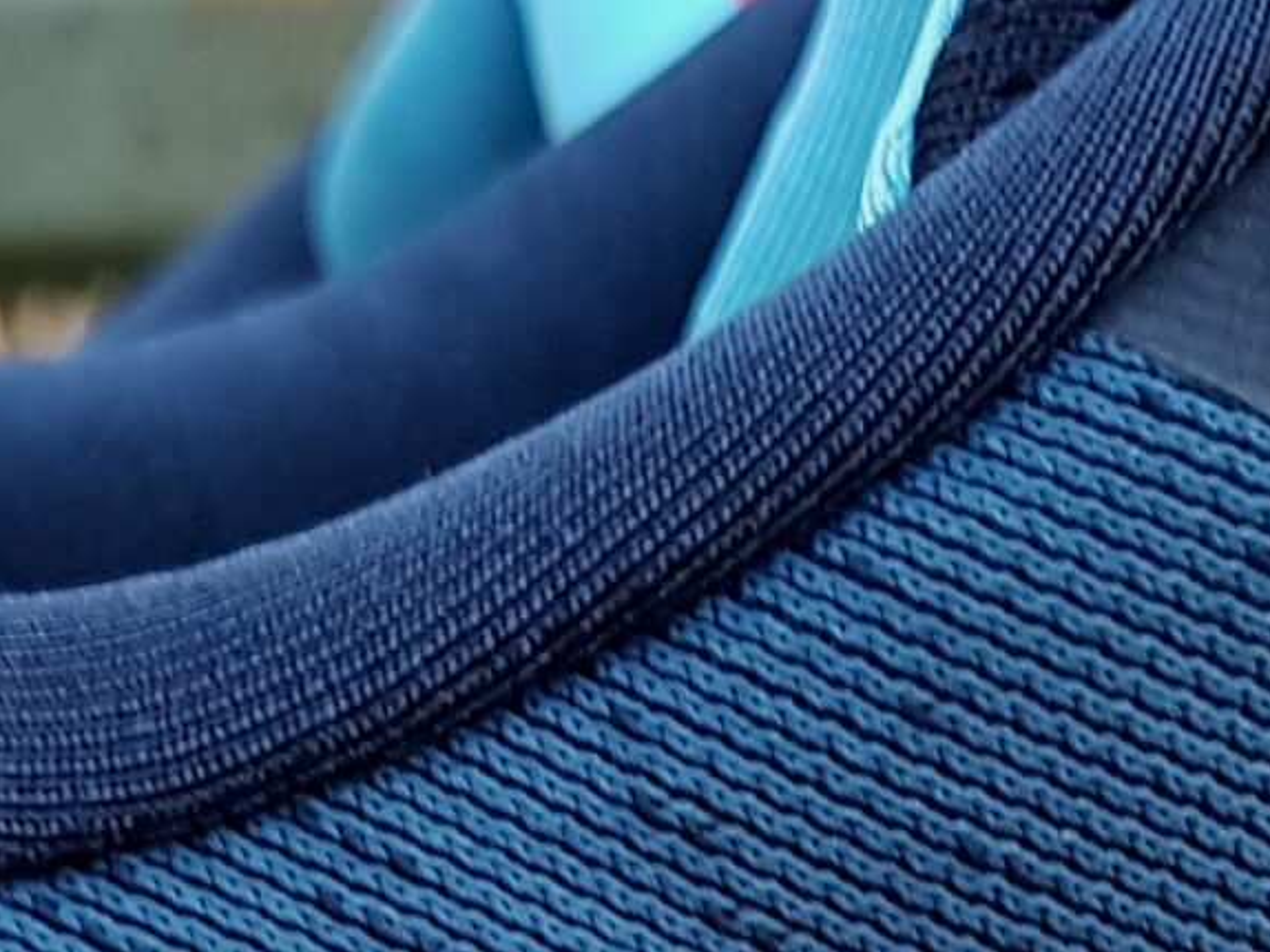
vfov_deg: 11.2
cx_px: 721
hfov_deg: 17.0
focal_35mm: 116
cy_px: 2052
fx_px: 4254
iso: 160
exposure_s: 1/33
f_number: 1.7
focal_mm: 4.2
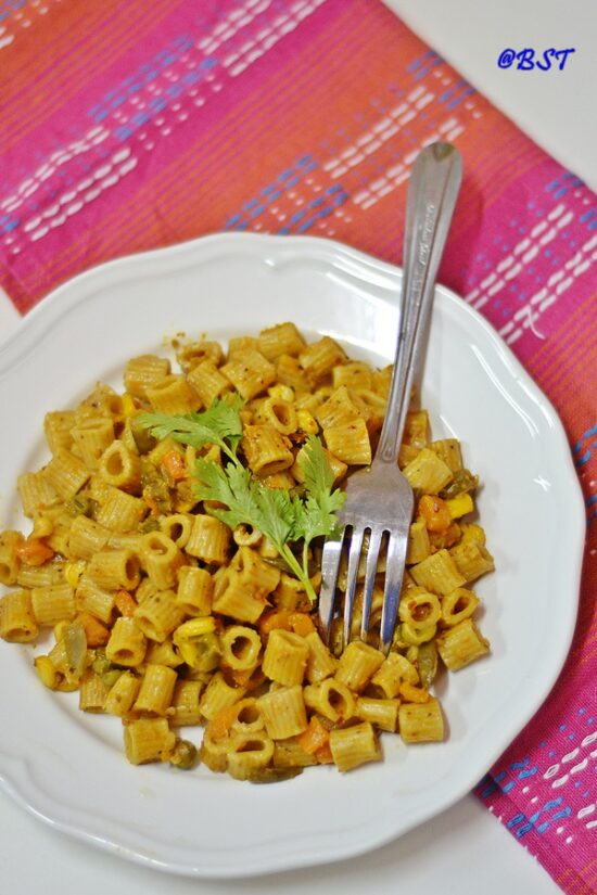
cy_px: 448
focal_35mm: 75
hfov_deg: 18.2
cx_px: 298
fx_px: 1865
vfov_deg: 27.0
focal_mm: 50
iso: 560
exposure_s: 1/60
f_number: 1.8
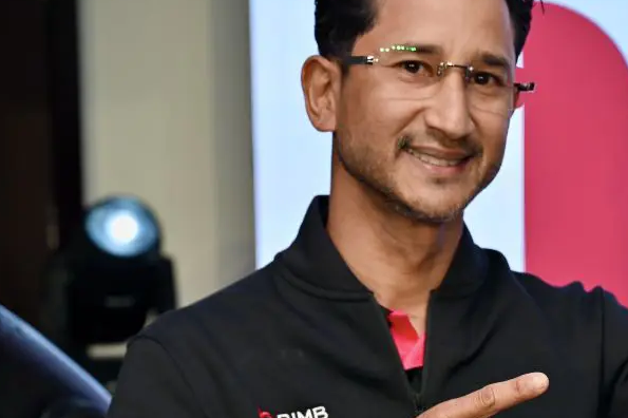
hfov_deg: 13.9
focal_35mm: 146
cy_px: 268
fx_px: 2545
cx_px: 579
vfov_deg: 9.4
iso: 200
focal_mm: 70
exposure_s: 1/125
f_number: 5.6
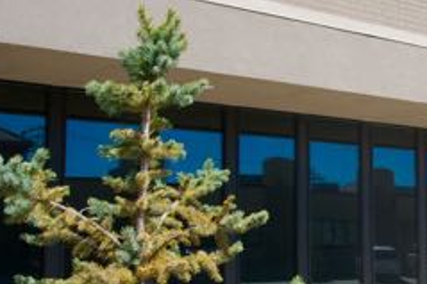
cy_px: 151
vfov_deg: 19.9
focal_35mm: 68
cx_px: 452
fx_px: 810
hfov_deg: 27.4
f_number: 9
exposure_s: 1/160
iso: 250
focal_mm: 17
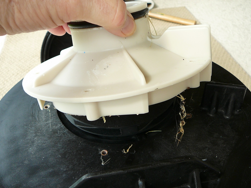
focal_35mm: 38
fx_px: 276
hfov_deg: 49.0
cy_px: 94
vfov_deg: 37.7
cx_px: 124
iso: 80
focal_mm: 5.2
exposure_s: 1/160
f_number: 2.8
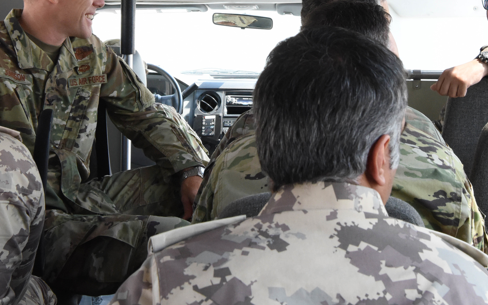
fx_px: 1197
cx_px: 258
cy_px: 9
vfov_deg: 14.3
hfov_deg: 23.0
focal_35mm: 90
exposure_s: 1/200
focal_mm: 44
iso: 2500
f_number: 13
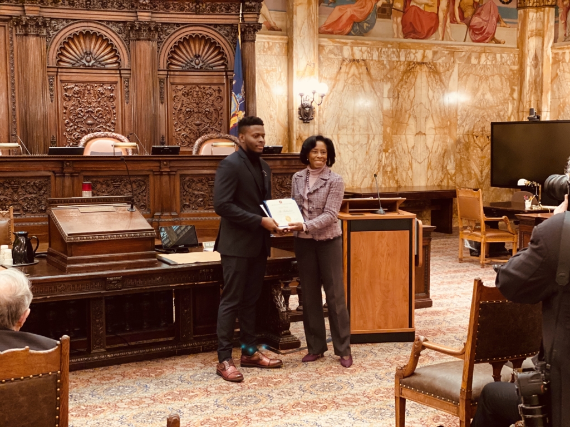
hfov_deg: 36.8
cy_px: 214
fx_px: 856
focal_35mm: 52
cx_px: 285
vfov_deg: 28.0
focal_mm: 6
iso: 640
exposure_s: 1/30
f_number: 2
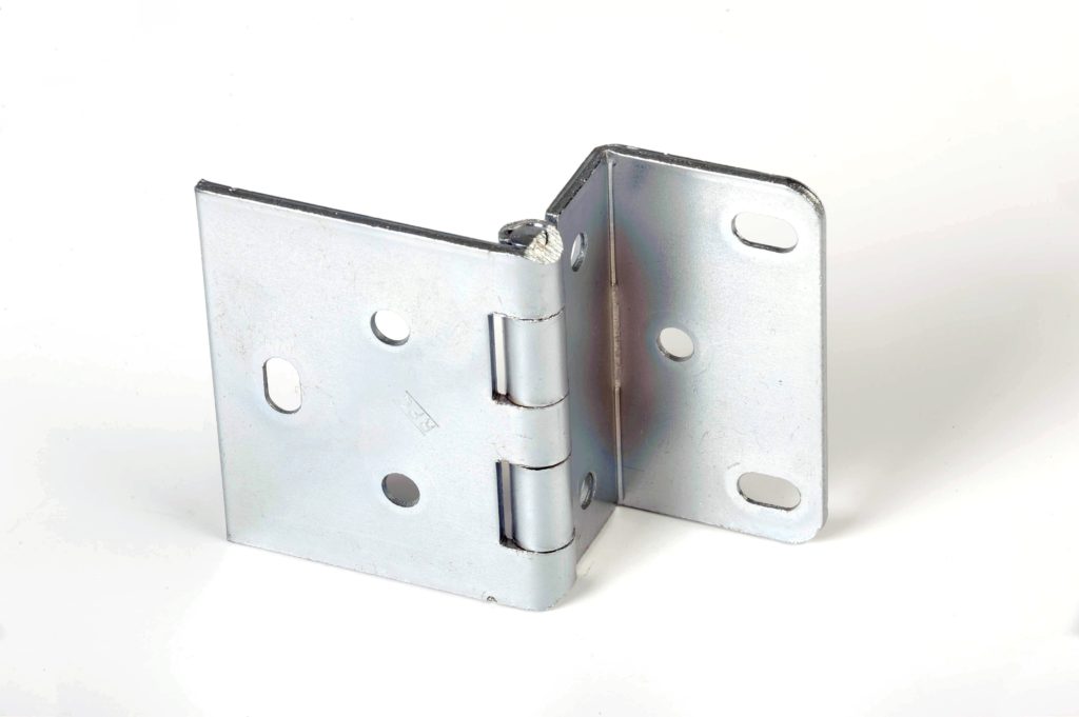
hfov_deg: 17.1
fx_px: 3594
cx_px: 540
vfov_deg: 11.4
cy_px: 358
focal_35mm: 120
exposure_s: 1/160
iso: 200
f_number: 22
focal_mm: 120
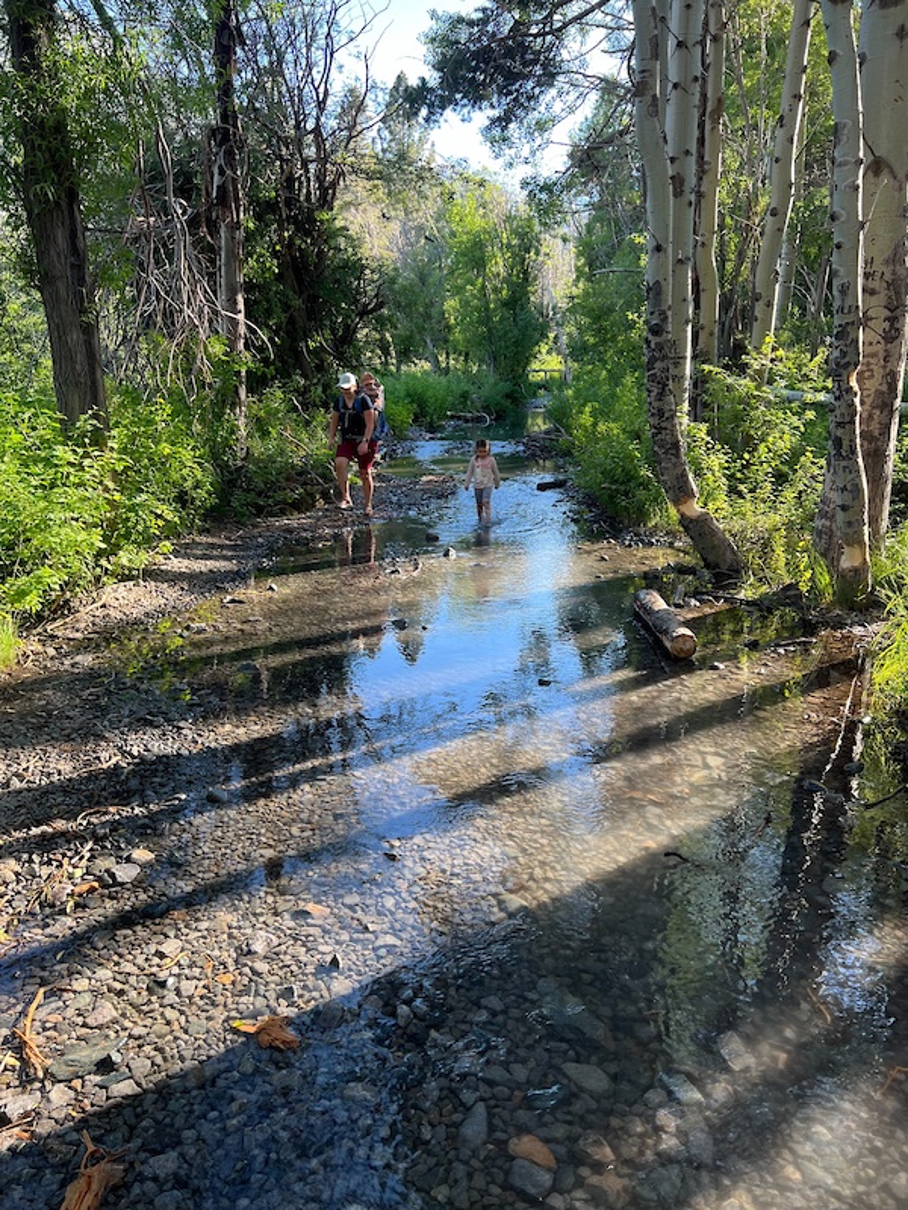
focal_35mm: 26
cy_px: 605
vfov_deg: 67.3
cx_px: 454
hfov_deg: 53.1
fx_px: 909
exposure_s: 1/195
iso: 40
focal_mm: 5.7
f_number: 1.5
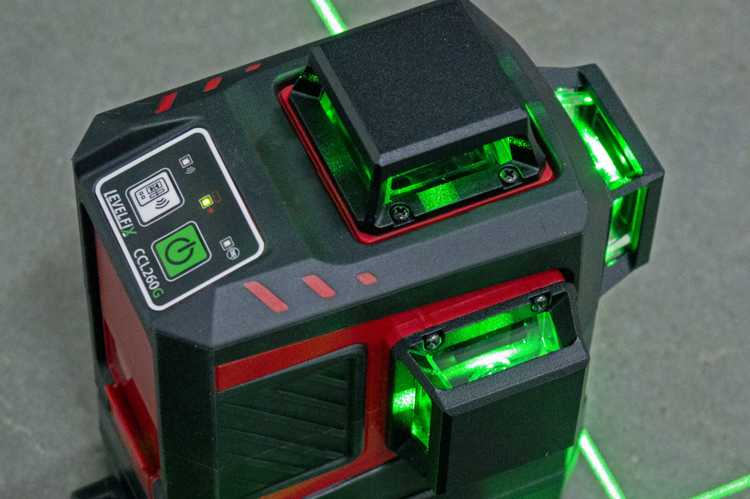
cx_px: 392
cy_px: 302
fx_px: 2869
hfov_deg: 14.9
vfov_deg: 9.9
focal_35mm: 138
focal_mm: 55
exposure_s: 1/15
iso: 3200
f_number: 5.6
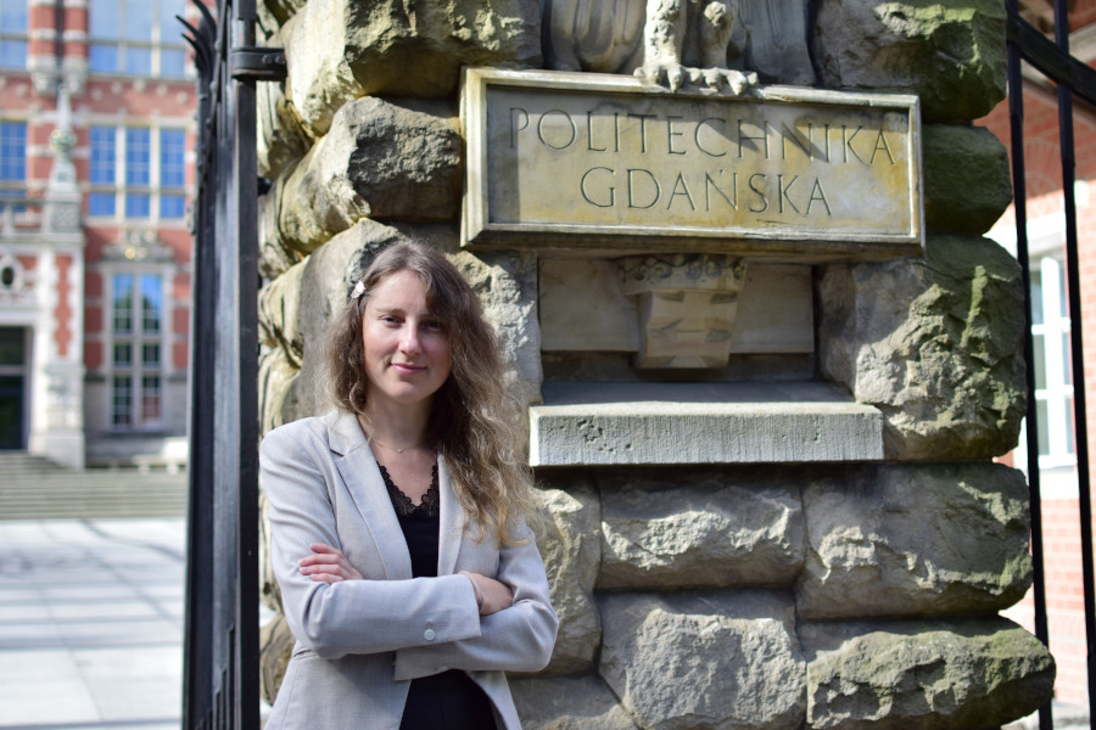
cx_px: 548
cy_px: 365
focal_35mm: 52
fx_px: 1598
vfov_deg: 25.8
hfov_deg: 37.9
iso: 200
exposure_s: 1/2500
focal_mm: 35
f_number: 1.8
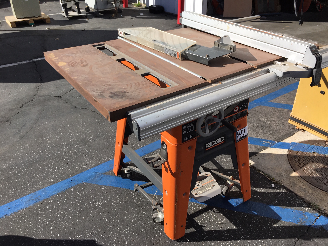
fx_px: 275
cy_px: 123
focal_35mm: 29
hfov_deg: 61.7
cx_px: 164
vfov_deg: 48.2
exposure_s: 1/1399
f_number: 2.2
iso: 25
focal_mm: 4.15
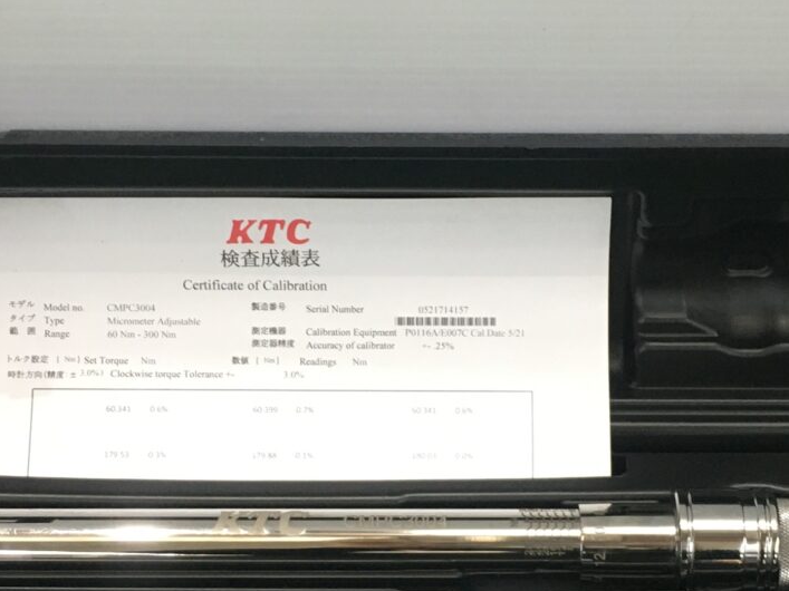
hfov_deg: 23.2
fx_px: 1914
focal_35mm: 84
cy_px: 426
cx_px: 498
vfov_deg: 17.5
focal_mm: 4.15
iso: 100
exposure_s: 1/30
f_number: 2.2
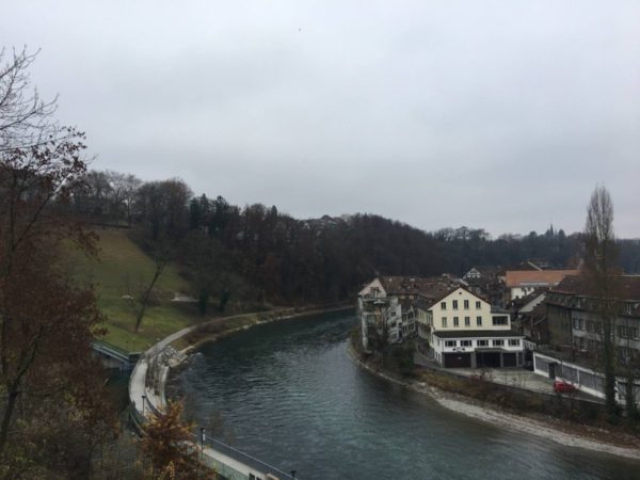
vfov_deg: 48.2
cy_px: 240
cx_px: 320
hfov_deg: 61.7
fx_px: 536
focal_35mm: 29
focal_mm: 4.15
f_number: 2.2
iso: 25
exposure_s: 1/333
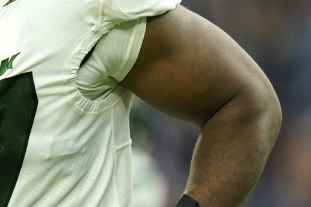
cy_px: 10
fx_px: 10696
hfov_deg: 1.7
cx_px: -102
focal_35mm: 1239
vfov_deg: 1.1
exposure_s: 1/1600
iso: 4000
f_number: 3.2
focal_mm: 400
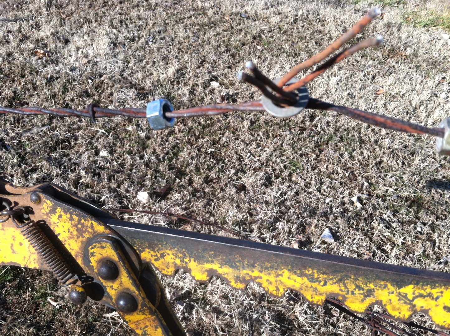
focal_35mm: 35
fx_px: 454
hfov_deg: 52.7
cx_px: 225
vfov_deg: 40.6
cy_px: 168
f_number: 2.8
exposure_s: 1/600
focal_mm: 3.85
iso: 80
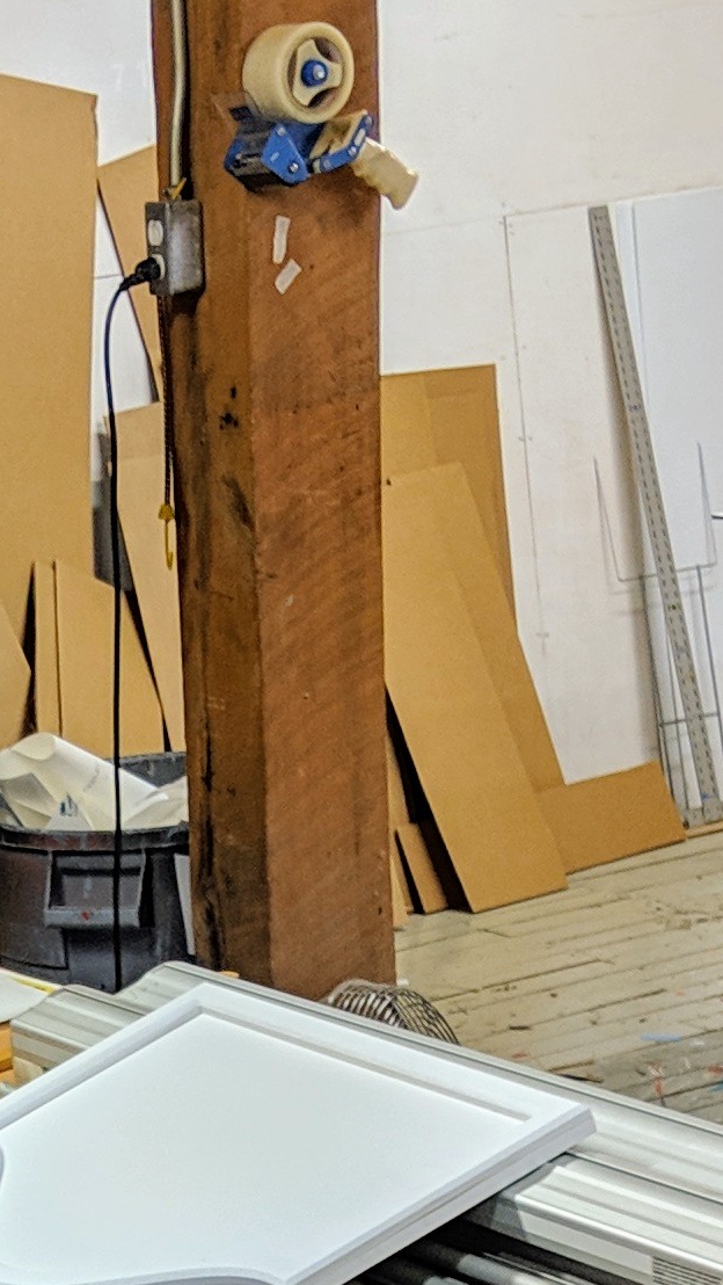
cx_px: -248
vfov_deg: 18.5
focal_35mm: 107
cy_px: 1692
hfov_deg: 11.0
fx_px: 3643
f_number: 1.8
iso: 67
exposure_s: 1/30
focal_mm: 4.44
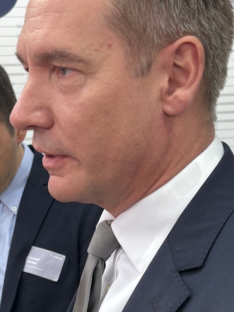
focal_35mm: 92
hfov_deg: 16.0
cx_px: 72
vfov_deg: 21.1
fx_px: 828
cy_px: 238
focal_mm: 5.96
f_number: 1.6
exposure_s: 1/100
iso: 50
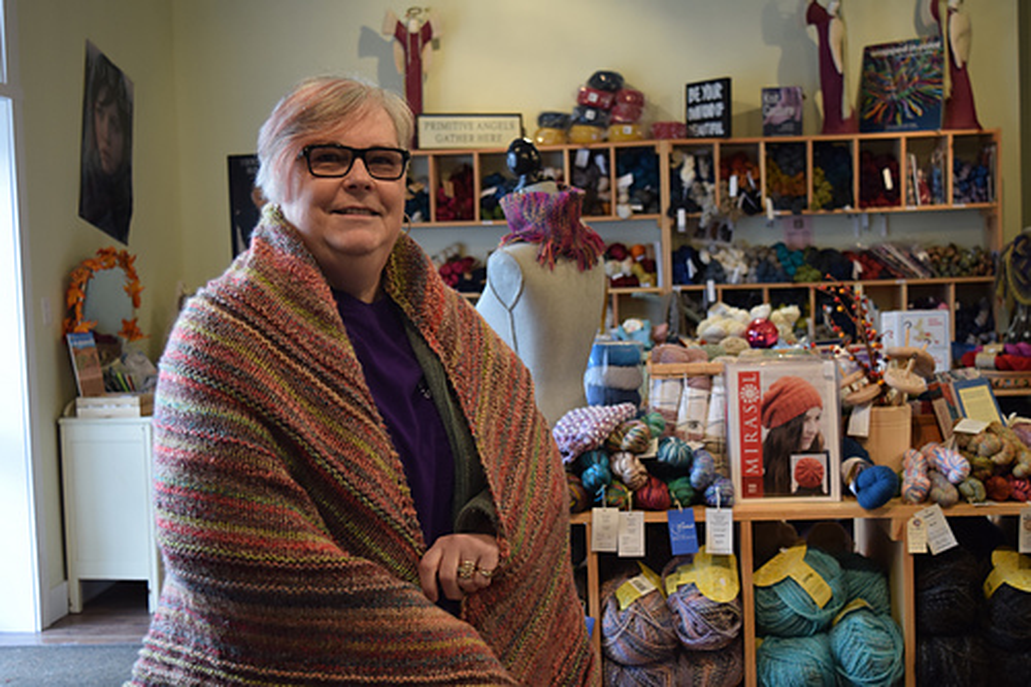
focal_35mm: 46
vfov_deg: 28.9
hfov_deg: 42.3
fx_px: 1331
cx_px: 516
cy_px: 344
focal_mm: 31
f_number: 4.2
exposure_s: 1/60
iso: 800
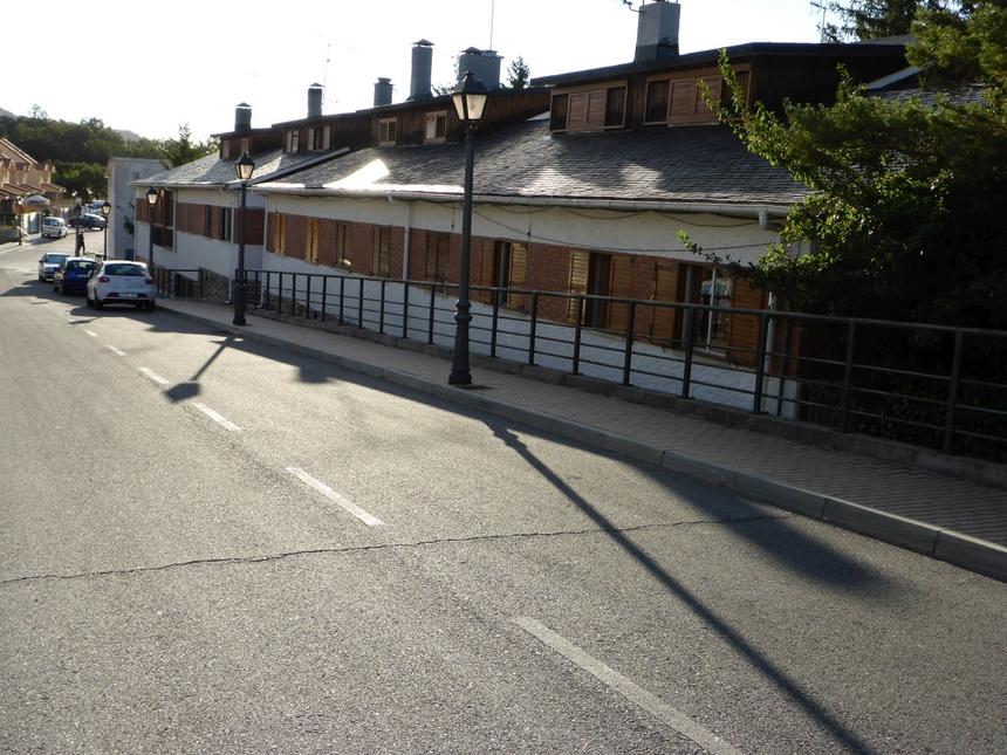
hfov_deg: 49.0
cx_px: 504
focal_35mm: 38
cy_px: 378
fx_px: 1105
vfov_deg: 37.7
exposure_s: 1/400
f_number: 4
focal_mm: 6.8
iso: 100
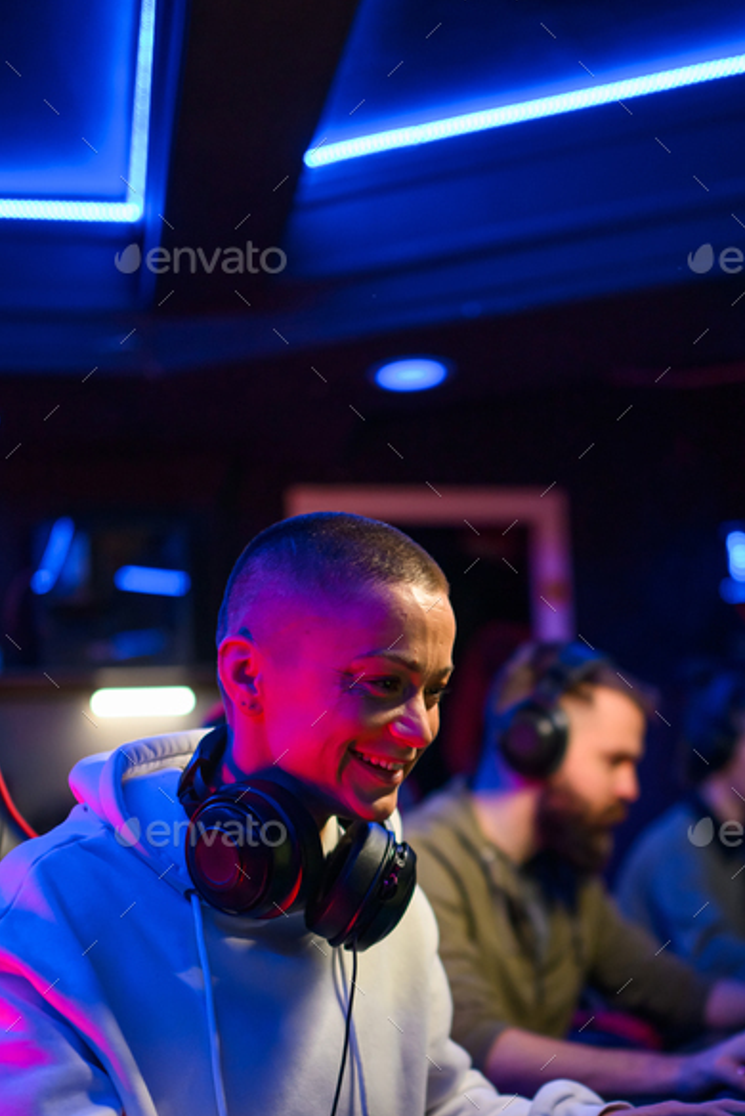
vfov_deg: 36.7
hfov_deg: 25.4
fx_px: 1643
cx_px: 481
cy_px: 819
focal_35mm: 53
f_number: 1.4
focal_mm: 35
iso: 400
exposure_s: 1/200
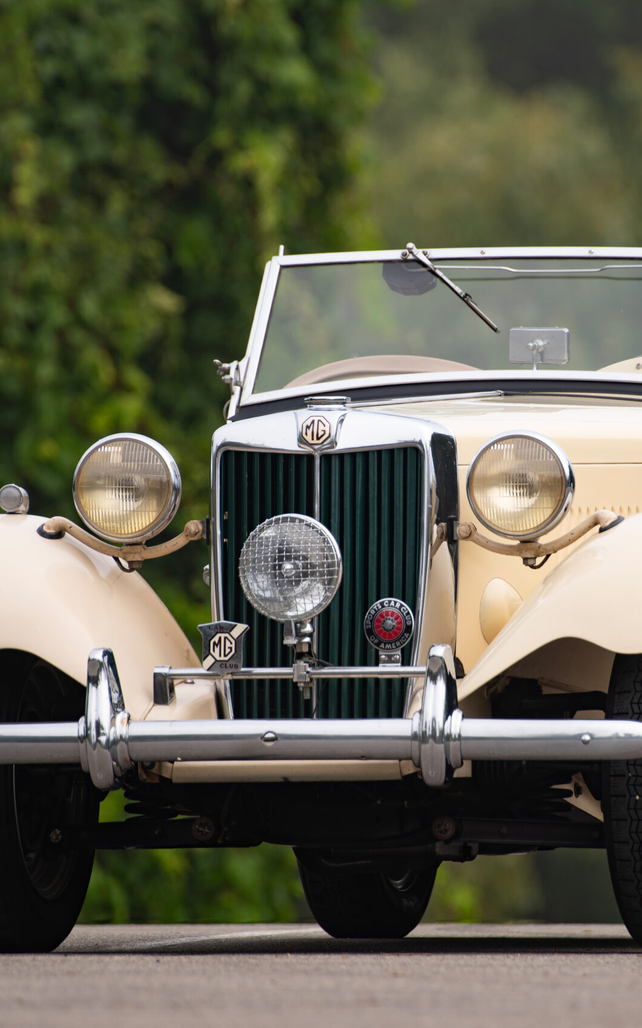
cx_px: 479
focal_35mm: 689
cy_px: 514
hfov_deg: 1.9
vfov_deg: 3.1
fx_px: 19296
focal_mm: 450
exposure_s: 1/160
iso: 100
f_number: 5.6
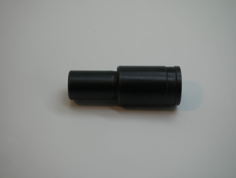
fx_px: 409
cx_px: 118
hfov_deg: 32.2
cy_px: 89
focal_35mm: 60
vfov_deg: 24.4
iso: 200
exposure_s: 1/250
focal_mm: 30
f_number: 4
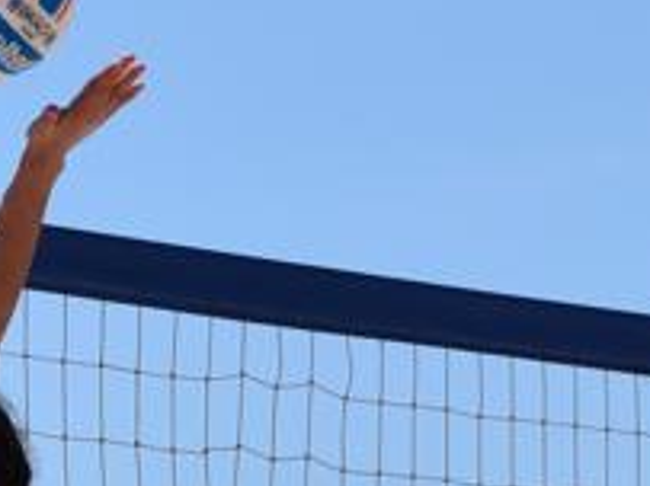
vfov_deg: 2.7
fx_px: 10254
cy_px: 257
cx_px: -19
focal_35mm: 546
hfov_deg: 3.6
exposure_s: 1/2000
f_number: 8
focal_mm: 75
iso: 320
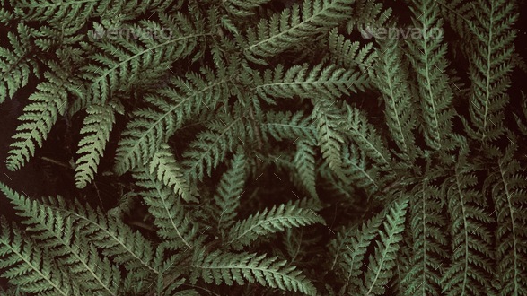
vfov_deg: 15.7
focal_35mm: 76
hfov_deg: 27.9
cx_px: 264
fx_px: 1062
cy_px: 252
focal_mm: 6
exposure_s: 1/69
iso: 125
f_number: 2.4
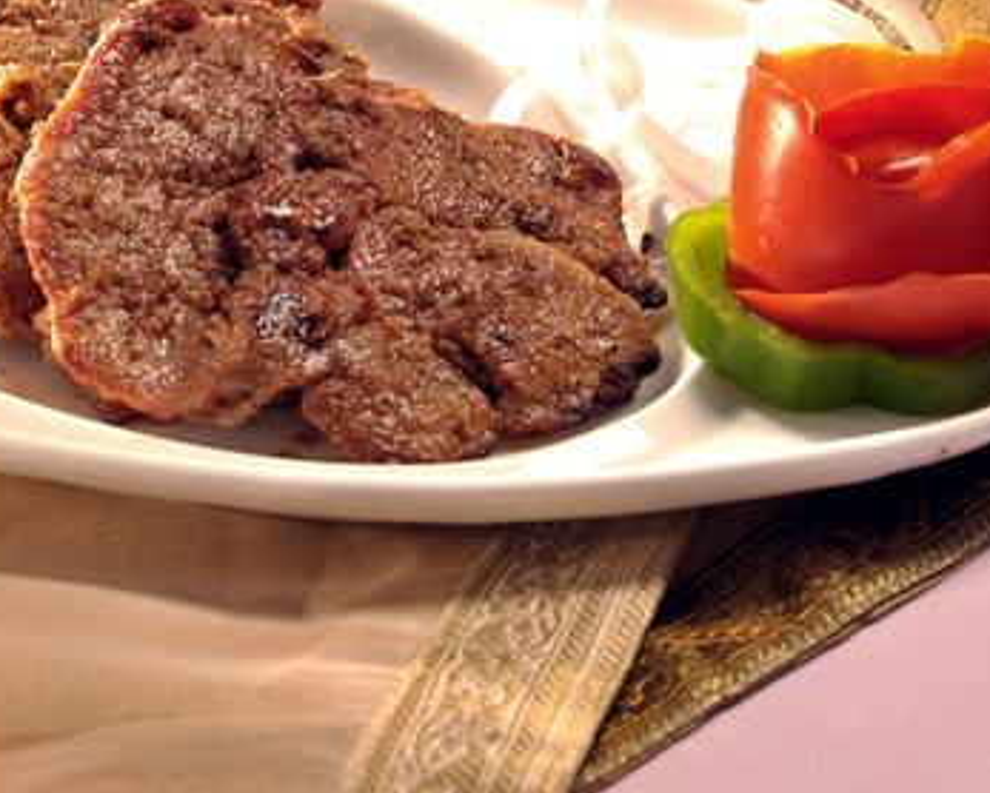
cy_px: 101
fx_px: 8121
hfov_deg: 7.0
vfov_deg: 5.6
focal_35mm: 277
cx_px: 84
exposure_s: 1/125
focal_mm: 135
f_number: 20
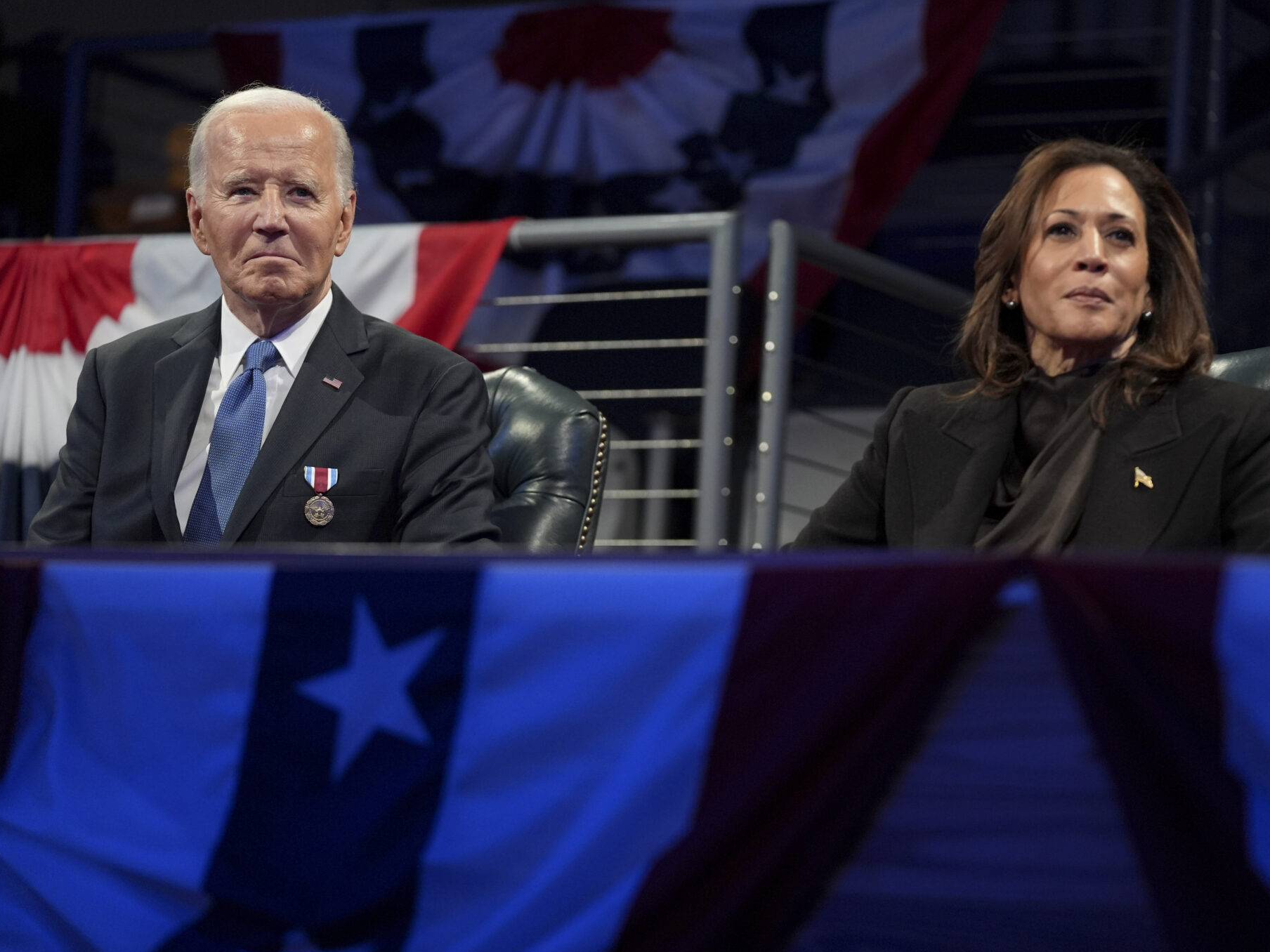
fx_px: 4476
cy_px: 478
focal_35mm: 122
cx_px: 714
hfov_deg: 16.1
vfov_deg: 12.1
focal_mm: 112
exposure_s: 1/200
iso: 2000
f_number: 2.8
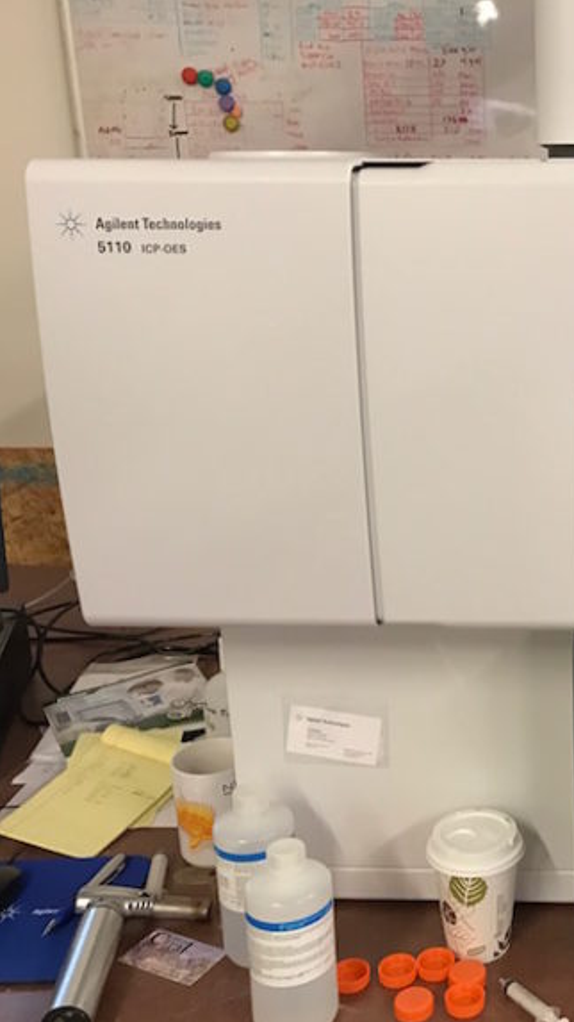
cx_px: 599
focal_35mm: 41
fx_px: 1110
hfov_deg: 27.1
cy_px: 514
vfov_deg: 49.4
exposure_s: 1/17
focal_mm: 3.99
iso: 40
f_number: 1.8
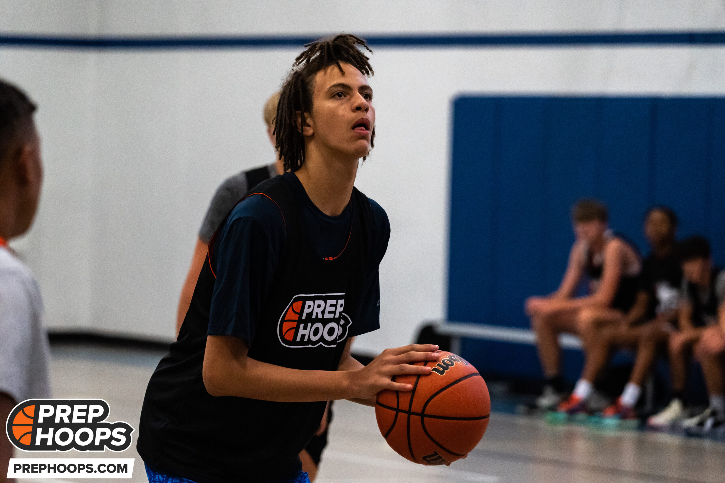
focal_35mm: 209
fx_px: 4211
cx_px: 362
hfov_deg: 9.8
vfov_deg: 6.6
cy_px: 242
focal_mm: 209.1
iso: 6400
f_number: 5.6
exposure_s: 1/640
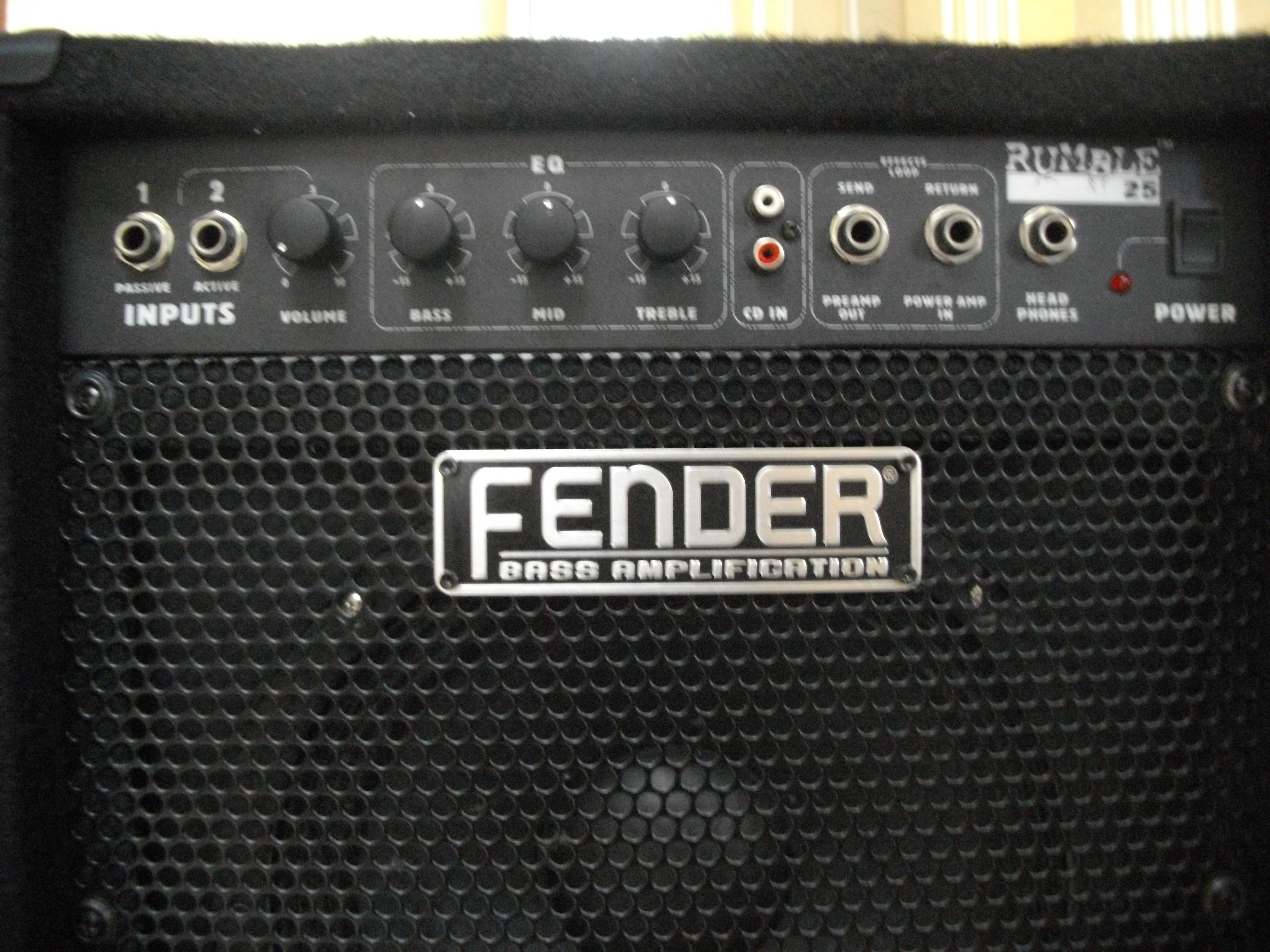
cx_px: 635
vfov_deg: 45.4
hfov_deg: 58.4
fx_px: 1137
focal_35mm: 31
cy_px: 476
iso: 800
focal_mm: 5.7
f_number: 2.9
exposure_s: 1/20
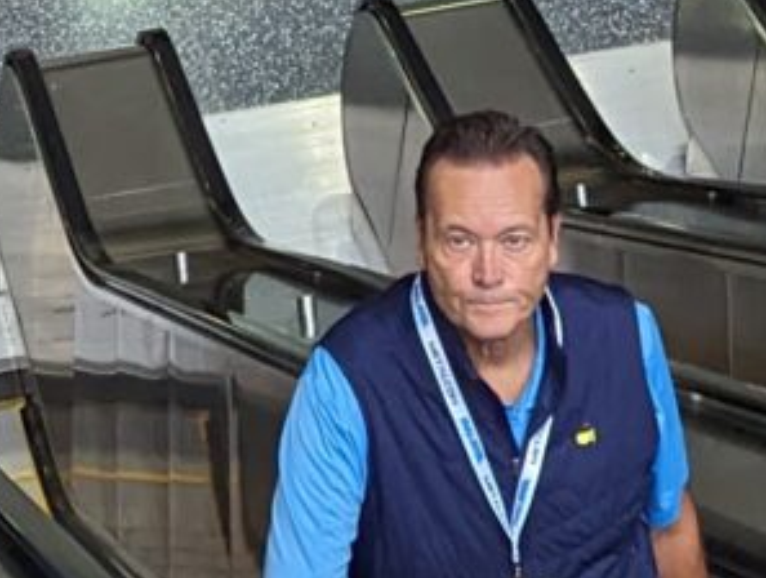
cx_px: 539
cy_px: -645
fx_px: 3437
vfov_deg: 9.0
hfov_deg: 12.7
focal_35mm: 155
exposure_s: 1/499
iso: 1129
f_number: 1.85
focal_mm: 6.81
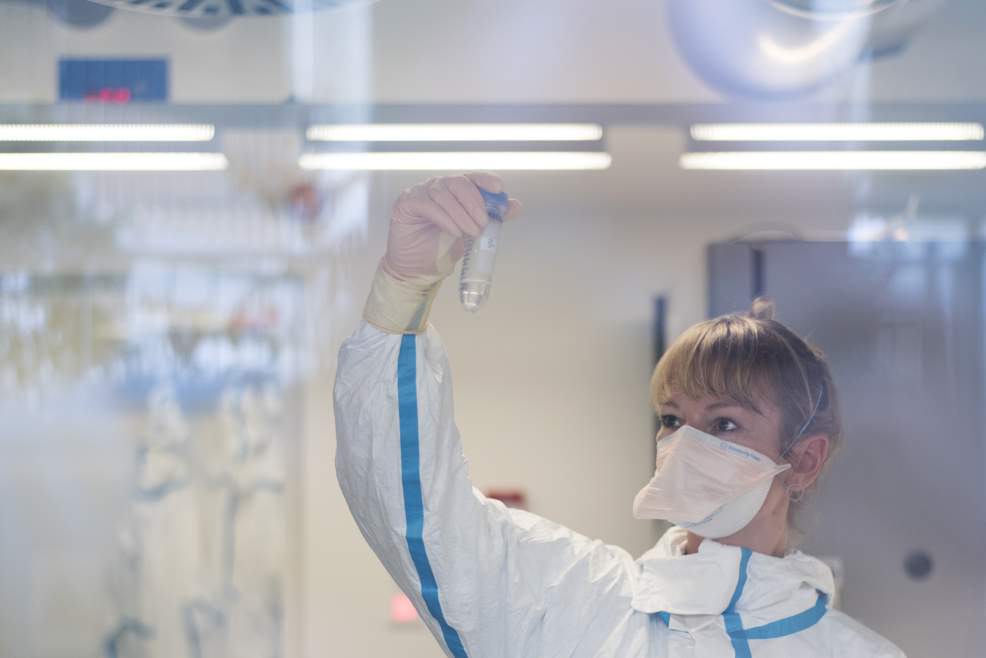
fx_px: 2192
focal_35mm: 80
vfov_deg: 17.0
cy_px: 494
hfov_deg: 25.3
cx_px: 549
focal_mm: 50
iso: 560
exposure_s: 1/500
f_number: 1.8
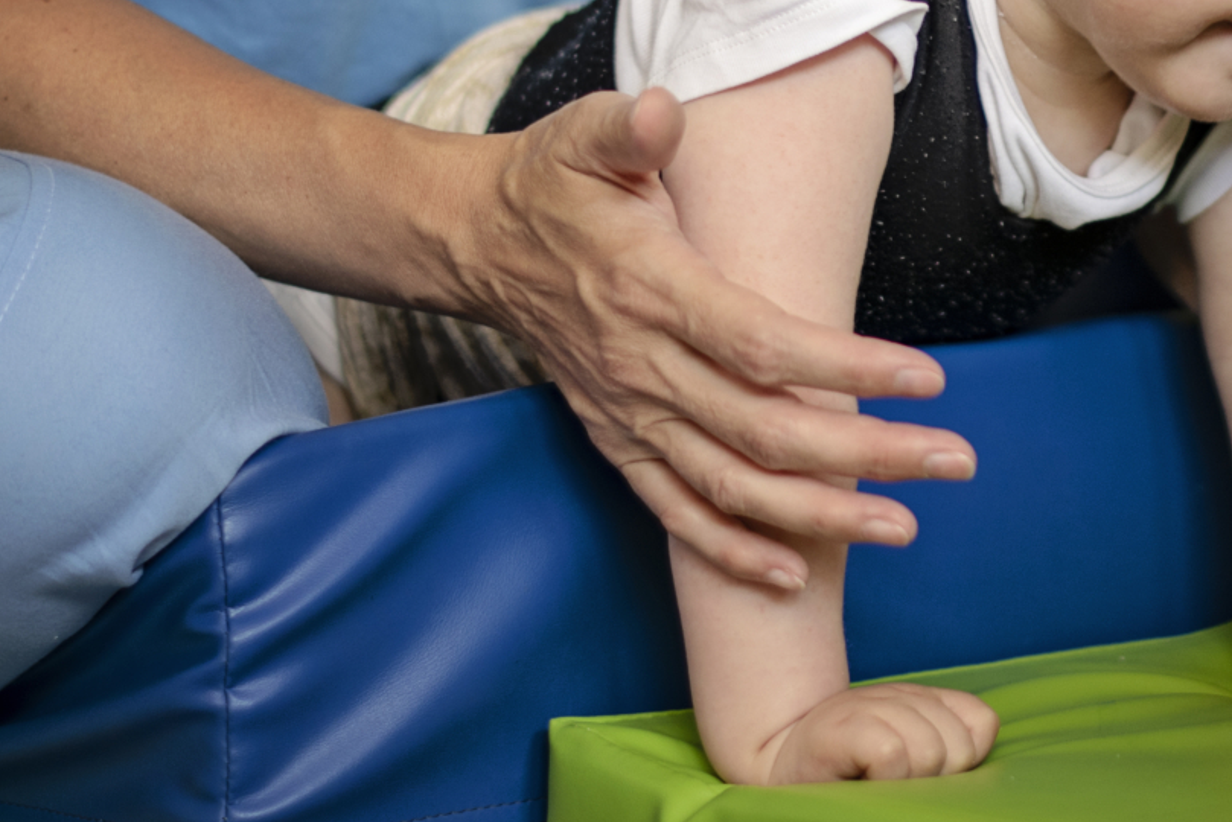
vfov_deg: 9.9
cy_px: 189
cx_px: 1086
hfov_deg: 14.6
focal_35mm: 139
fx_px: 4758
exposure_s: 1/125
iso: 100
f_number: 1.6
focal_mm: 50
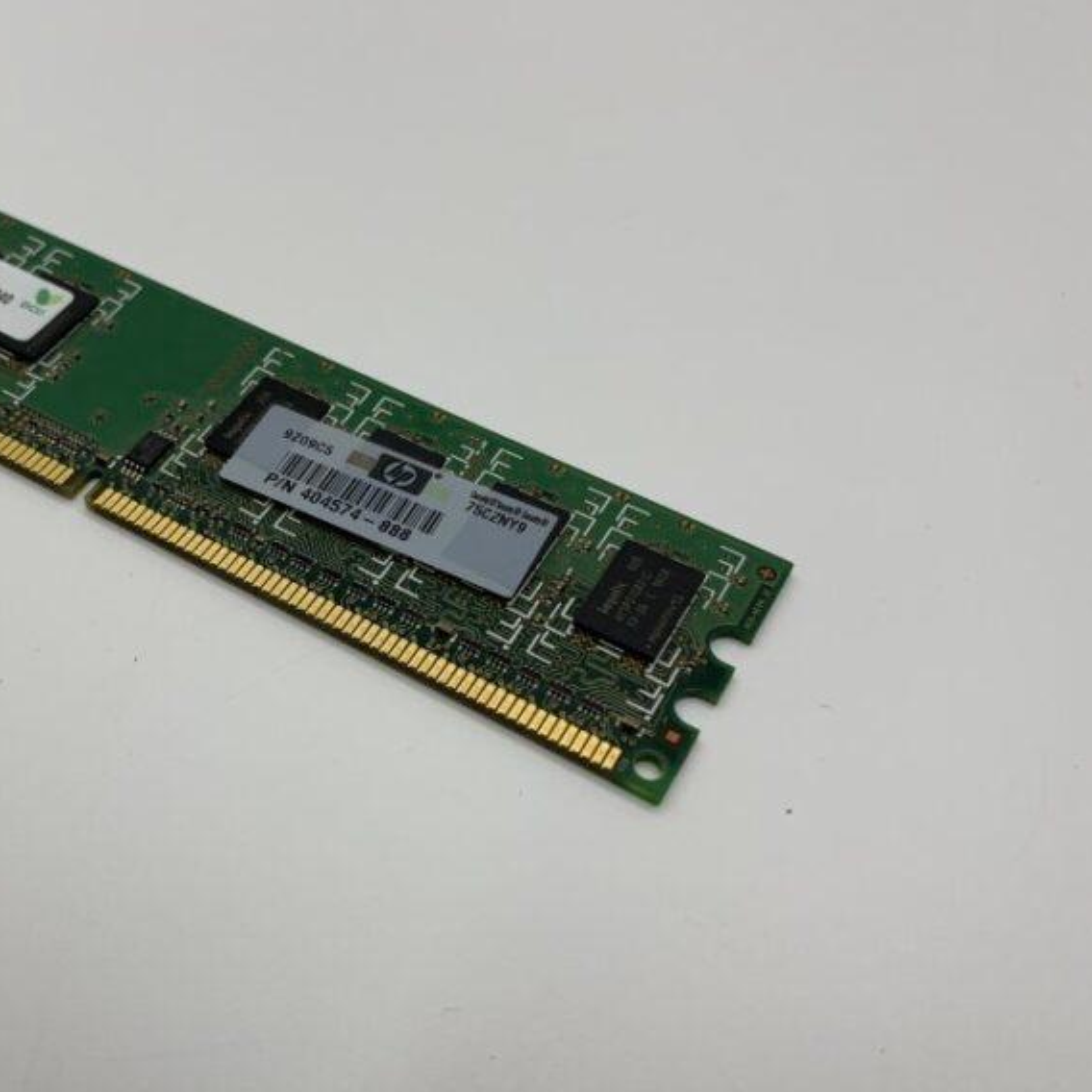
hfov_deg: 42.7
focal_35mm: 38
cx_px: 297
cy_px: 584
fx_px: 1356
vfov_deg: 43.8
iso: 25
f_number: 1.8
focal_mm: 4.25
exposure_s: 1/288
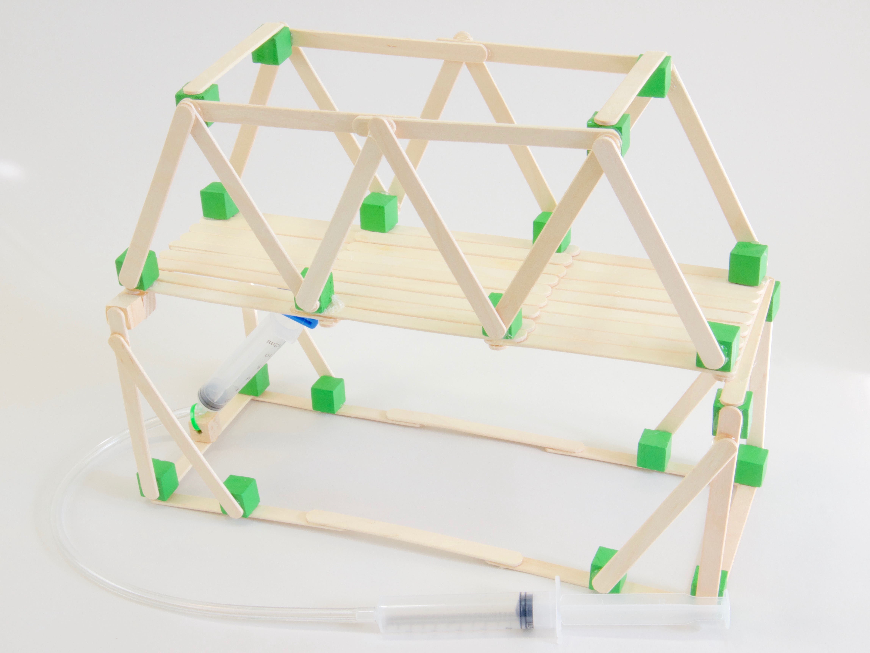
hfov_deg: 31.2
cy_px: 326
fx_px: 1559
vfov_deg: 23.7
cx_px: 435
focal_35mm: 62
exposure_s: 1/2.5
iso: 200
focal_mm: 31
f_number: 22
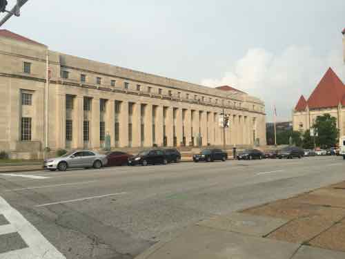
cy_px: 130
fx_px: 289
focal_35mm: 29
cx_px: 172
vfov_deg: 48.2
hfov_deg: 61.7
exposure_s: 1/591
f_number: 2.2
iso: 25
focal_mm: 4.15
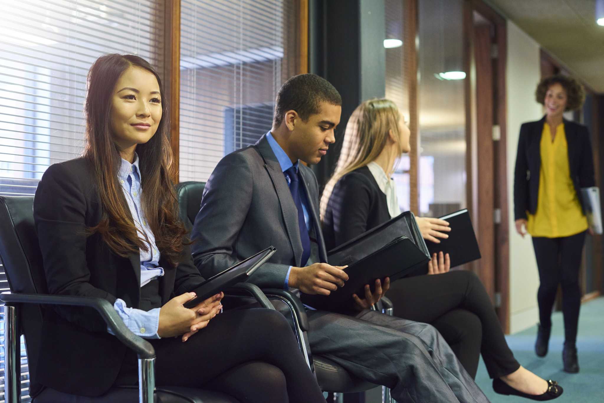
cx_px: 302
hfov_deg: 39.6
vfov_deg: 27.0
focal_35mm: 50
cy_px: 202
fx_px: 839
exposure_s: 1/100
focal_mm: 50
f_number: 4
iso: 1250
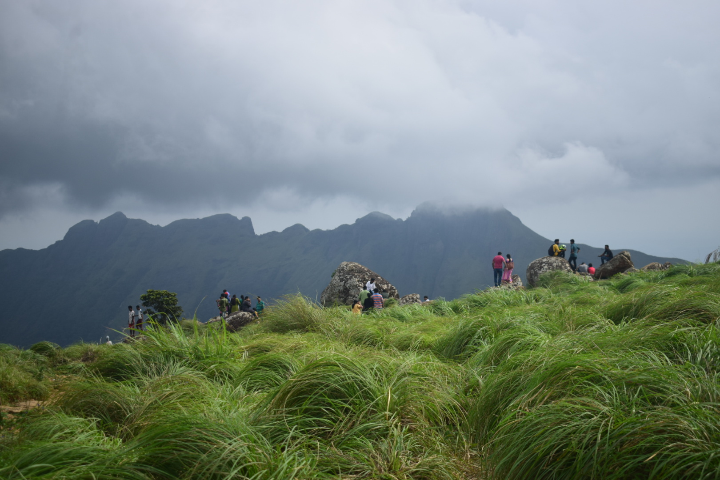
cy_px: 240
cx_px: 360
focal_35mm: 57
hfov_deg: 35.1
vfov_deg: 23.8
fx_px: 1140
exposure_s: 1/640
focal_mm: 38
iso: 100
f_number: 4.8
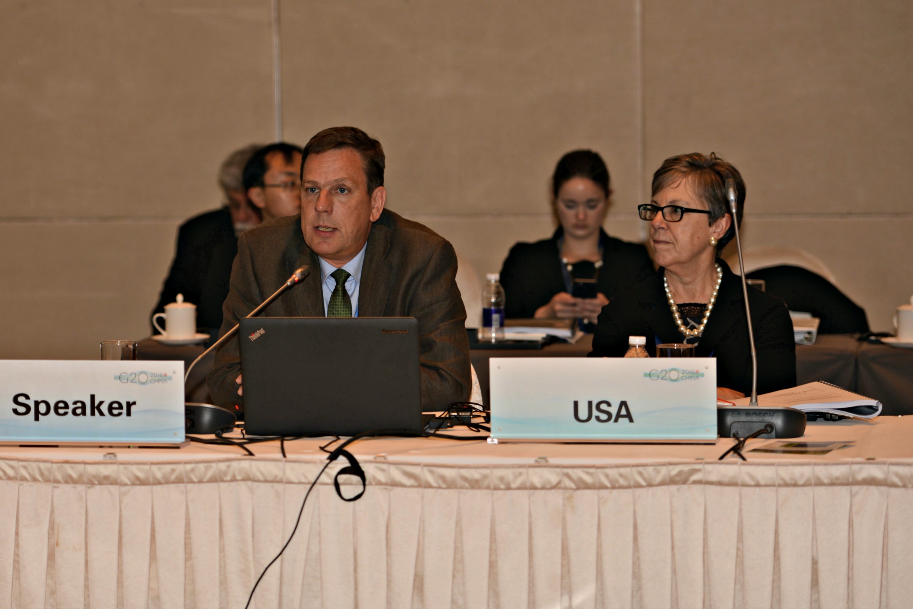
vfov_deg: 12.5
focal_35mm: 110
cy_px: 304
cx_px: 456
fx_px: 2790
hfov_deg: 18.6
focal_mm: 110
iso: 200
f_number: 2.8
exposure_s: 1/125
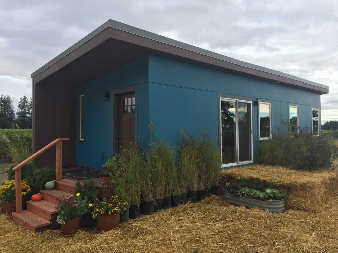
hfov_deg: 61.7
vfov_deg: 48.2
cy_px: 126
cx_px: 169
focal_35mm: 29
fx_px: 283
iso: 32
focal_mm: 4.15
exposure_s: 1/942
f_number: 2.2
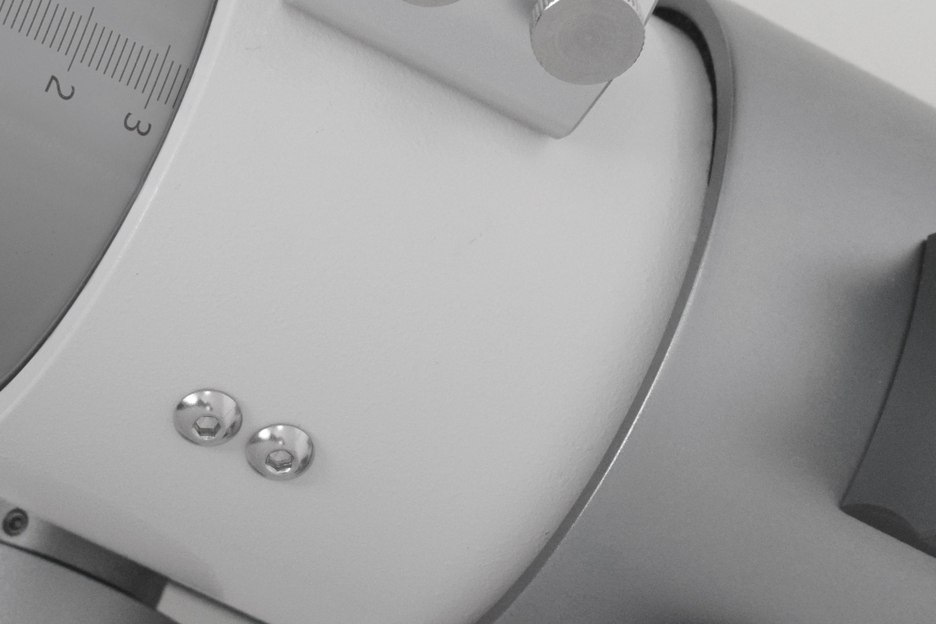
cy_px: 84
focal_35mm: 165
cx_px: 76
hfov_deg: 12.4
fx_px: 4290
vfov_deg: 8.3
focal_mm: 55
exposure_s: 1/80
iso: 1250
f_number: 8
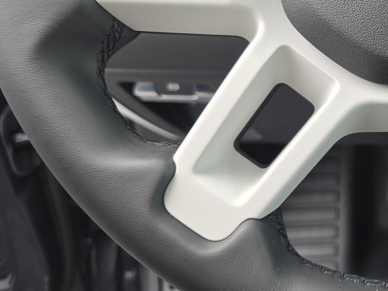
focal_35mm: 53
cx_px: 444
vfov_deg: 27.0
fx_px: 594
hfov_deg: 31.4
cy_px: 57
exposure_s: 1/64.9
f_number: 1.7
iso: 25
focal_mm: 6.3
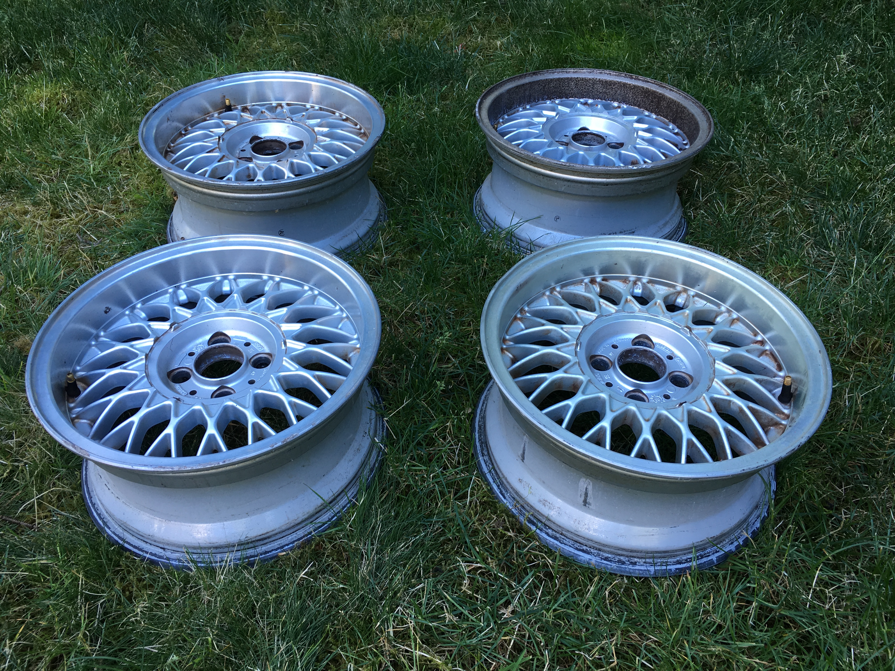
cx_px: 448
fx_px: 750
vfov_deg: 48.2
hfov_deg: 61.7
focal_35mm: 29
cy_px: 336
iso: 32
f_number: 2.2
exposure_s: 1/60
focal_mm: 4.15
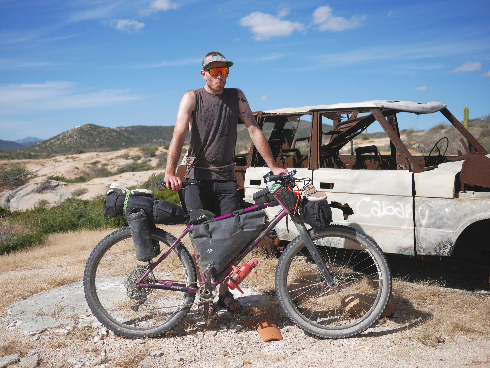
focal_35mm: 40
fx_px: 566
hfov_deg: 46.8
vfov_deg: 36.0
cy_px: 184
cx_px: 245
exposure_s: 1/8000
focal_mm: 20
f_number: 2.2
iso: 125
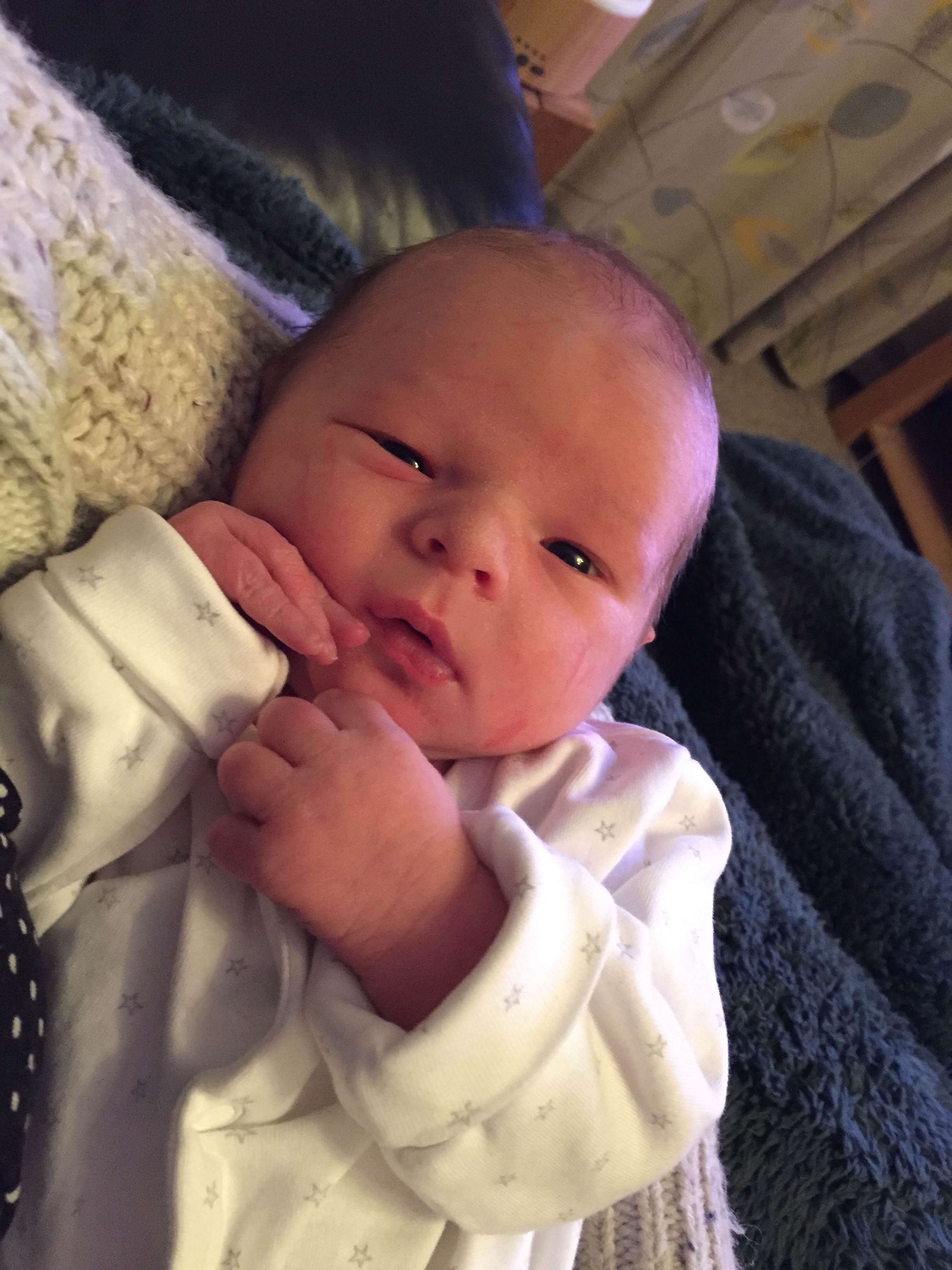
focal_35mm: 29
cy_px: 635
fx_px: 1063
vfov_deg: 61.7
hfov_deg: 48.2
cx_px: 476
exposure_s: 1/17
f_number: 2.2
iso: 640
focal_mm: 4.15
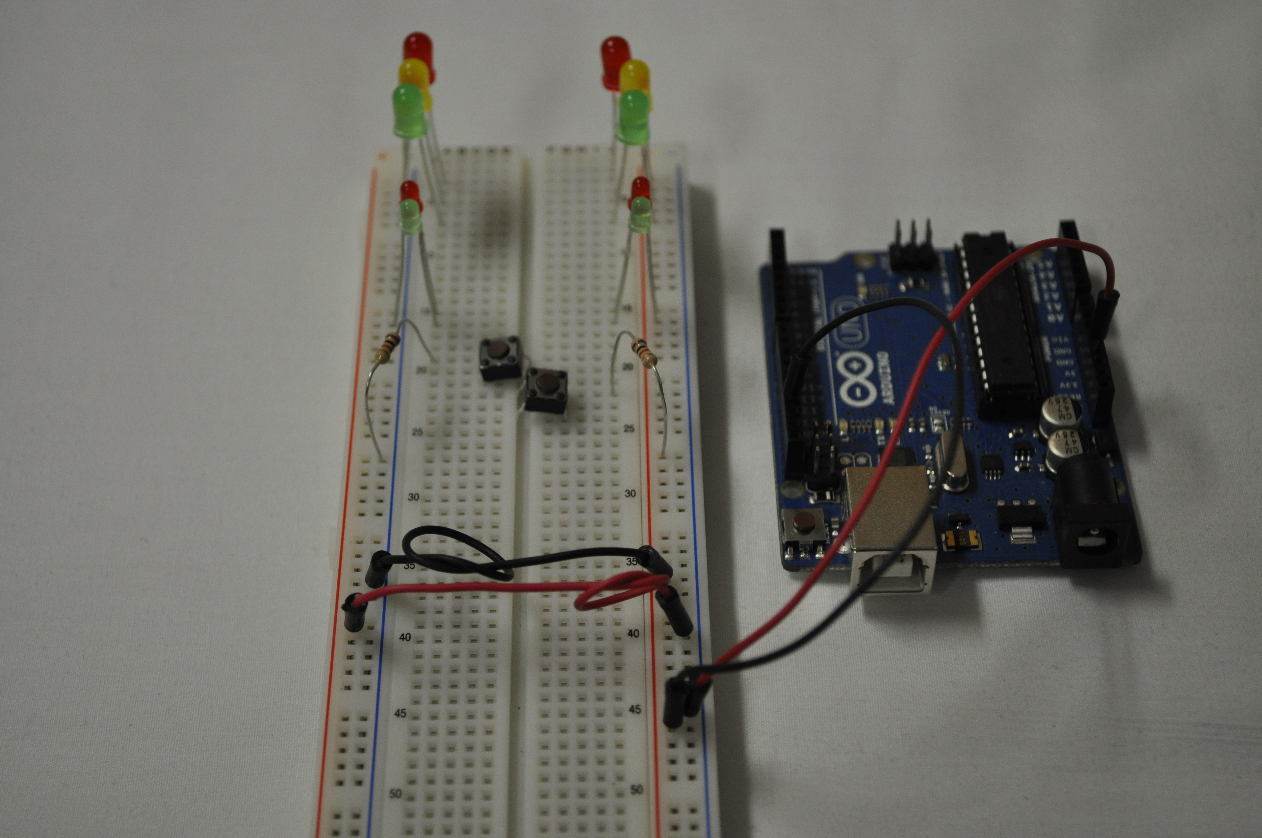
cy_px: 419
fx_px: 2206
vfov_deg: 21.5
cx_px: 631
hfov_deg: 31.9
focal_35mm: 63
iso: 800
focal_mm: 42
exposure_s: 1/60
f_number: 5.3
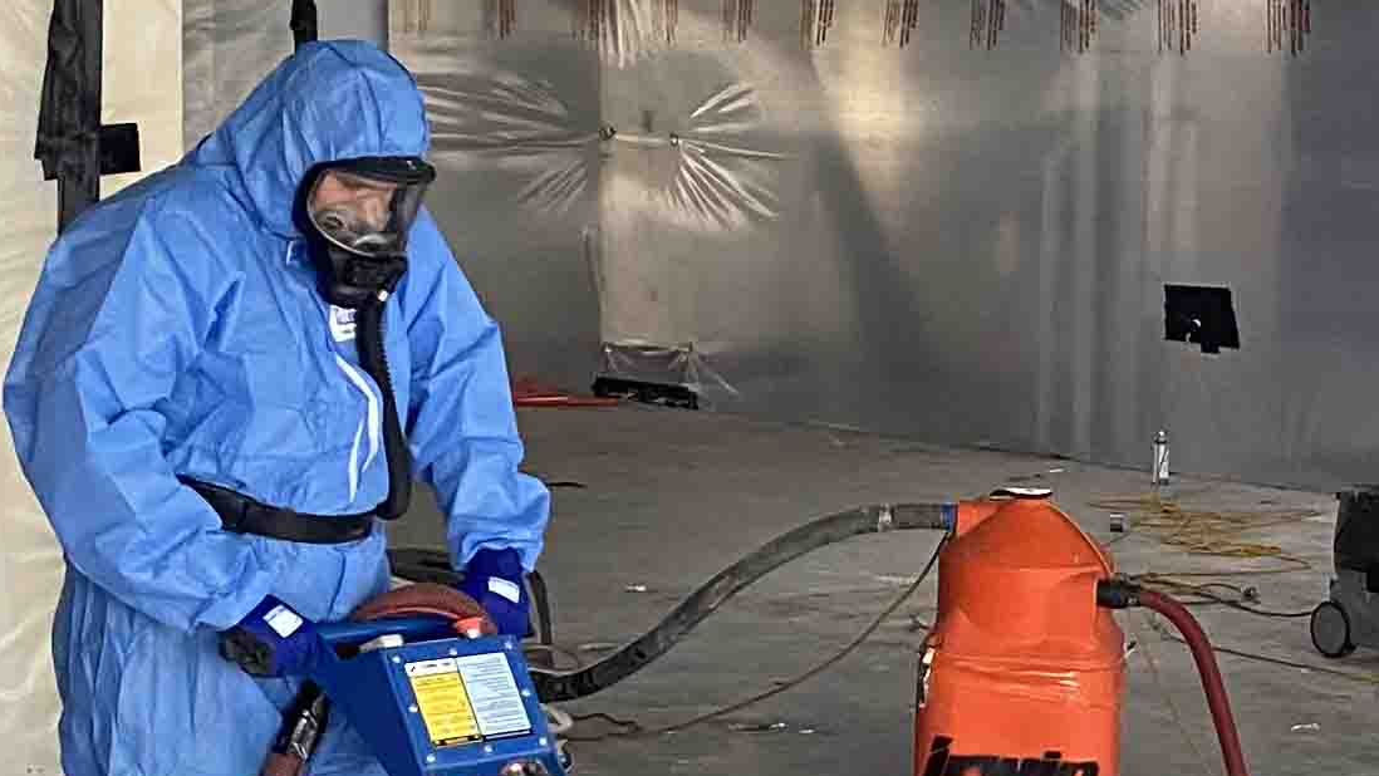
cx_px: 1251
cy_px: 532
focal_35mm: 104
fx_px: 3803
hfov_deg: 20.1
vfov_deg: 11.6
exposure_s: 1/60
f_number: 1.8
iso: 125
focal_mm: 4.25
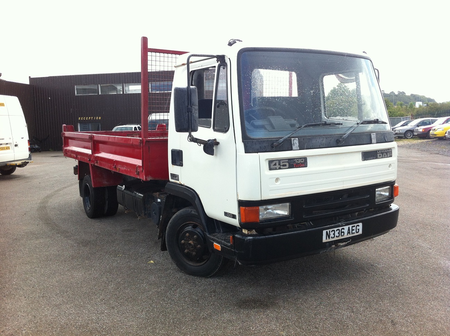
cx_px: 225
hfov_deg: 52.7
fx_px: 454
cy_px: 168
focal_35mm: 35
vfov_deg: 40.6
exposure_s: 1/343
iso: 80
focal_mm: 3.85
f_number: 2.8
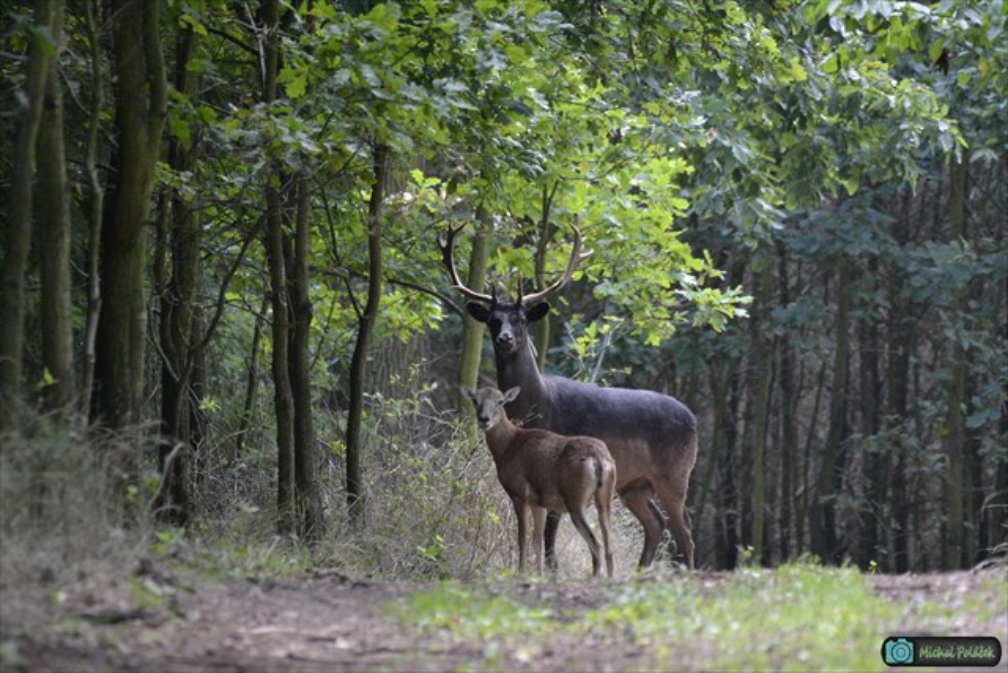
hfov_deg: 4.6
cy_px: 336
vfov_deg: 3.1
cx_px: 504
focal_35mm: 450
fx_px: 12602
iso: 2800
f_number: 5.6
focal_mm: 300
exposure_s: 1/500
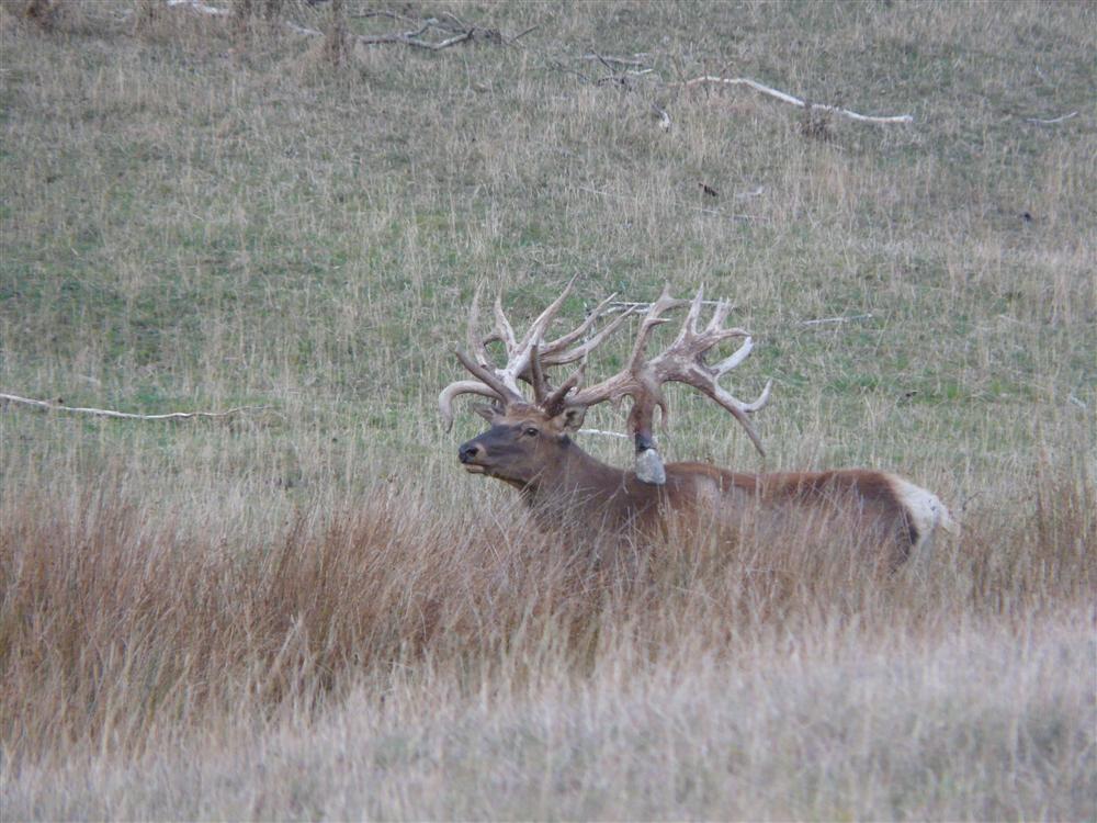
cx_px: 548
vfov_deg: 3.0
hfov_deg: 3.9
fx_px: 15972
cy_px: 412
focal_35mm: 504
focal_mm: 82.8
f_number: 4.2
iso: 400
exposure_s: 1/60
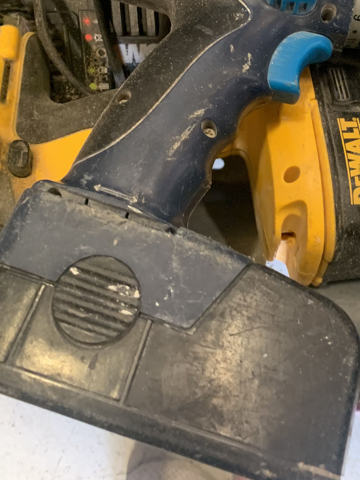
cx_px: 245
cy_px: 102
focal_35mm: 45
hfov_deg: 31.9
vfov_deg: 40.5
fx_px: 624
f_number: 1.8
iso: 500
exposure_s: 1/25
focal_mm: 4.25
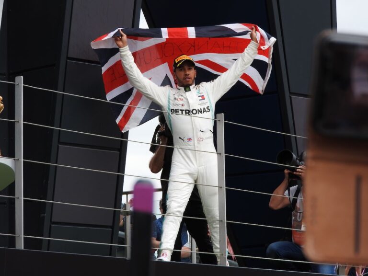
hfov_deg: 11.0
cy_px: 138
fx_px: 1914
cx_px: 184
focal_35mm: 180
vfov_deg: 8.2
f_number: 5.3
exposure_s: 1/250
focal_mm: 32.2
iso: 100
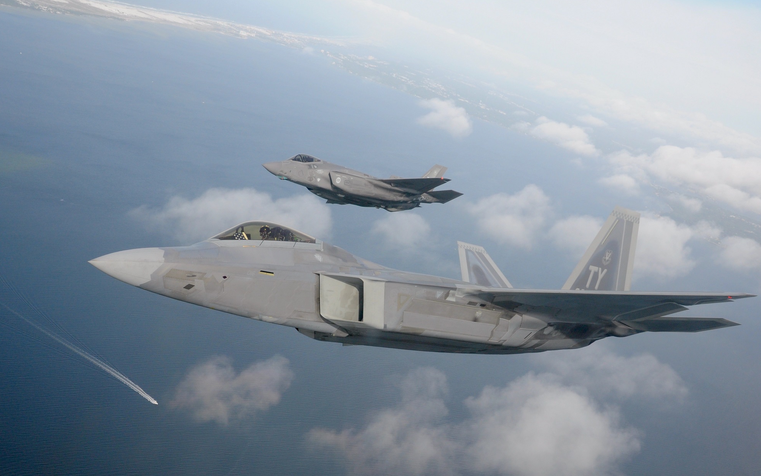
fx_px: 799
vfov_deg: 33.2
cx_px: 381
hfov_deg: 50.9
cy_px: 253
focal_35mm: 39
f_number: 10
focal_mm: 25
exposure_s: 1/400
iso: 320
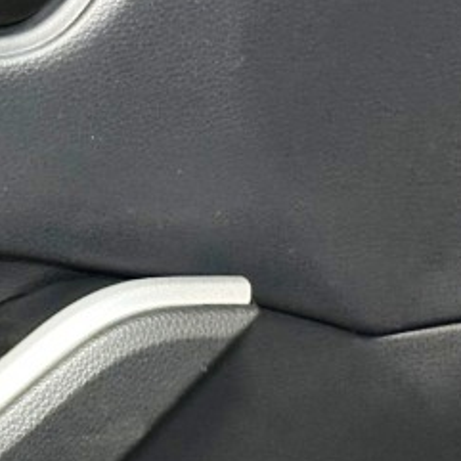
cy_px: 379
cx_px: -155
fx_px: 2712
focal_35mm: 180
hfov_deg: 9.5
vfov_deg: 9.7
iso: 640
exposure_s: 1/24
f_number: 1.78
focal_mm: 6.86
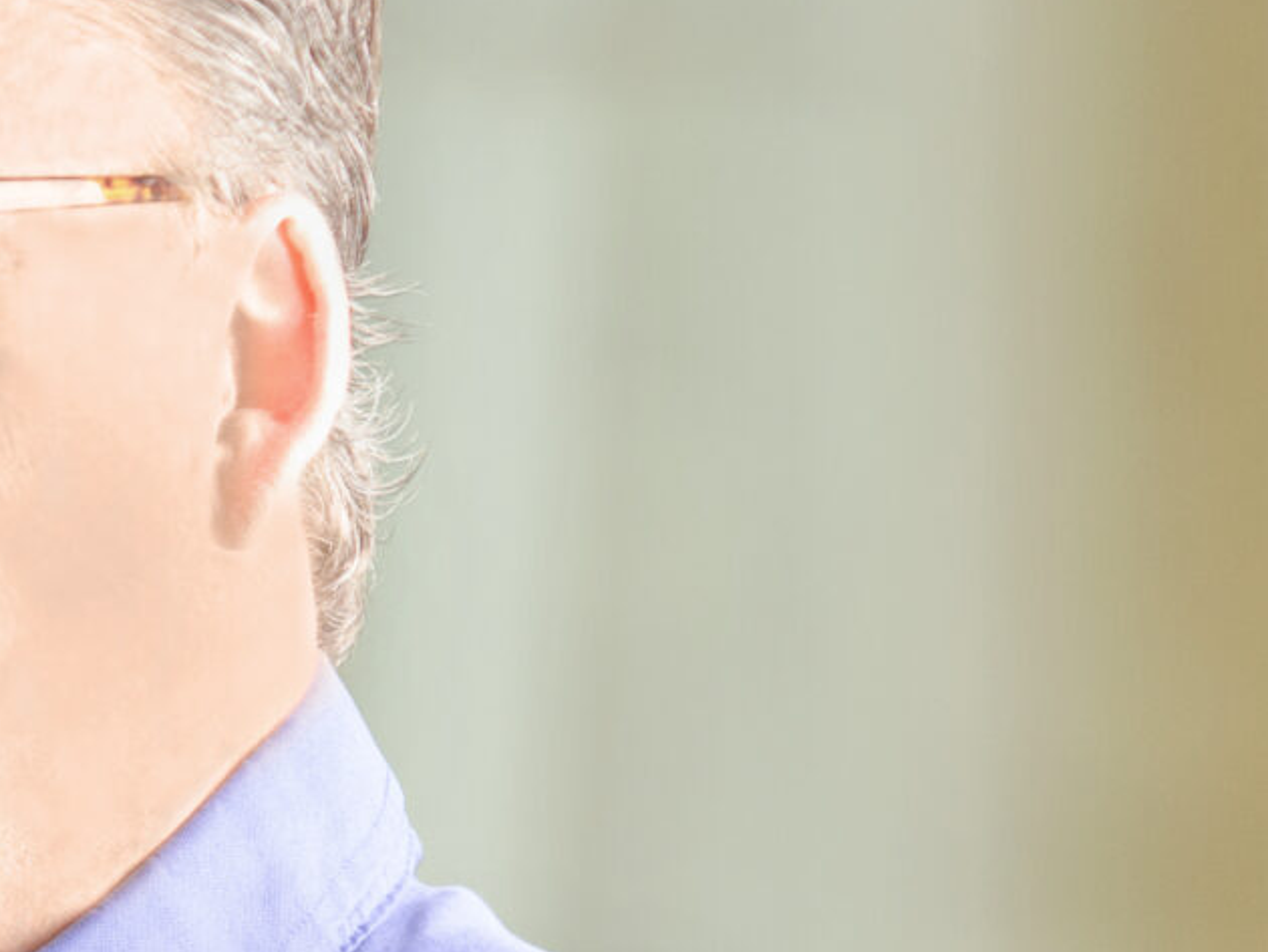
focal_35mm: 632
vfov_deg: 2.4
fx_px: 23143
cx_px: -274
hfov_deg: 3.1
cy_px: 710
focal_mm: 135
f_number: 2.8
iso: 800
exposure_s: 1/60
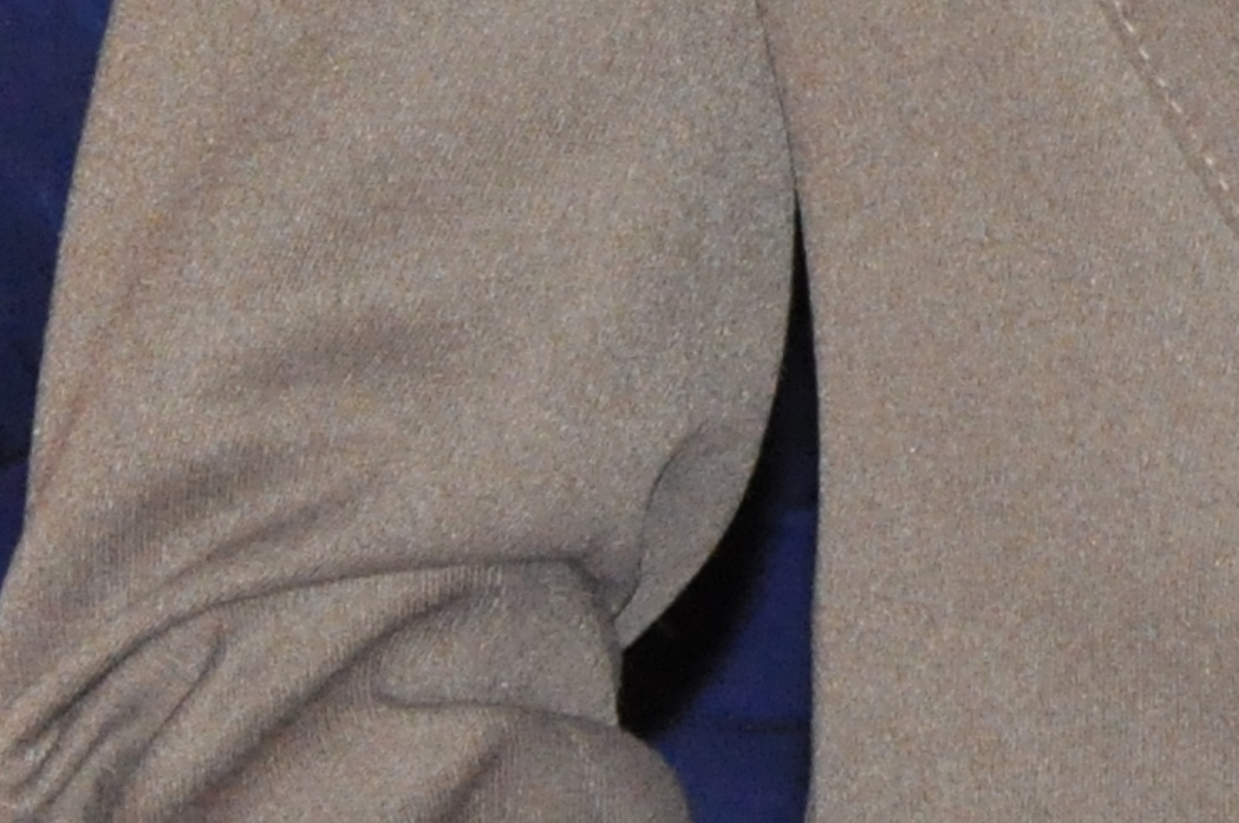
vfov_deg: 1.5
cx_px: 1591
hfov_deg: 2.3
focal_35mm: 914
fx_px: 31418
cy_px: -1271
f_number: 5.6
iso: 2000
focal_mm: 105
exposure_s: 1/60
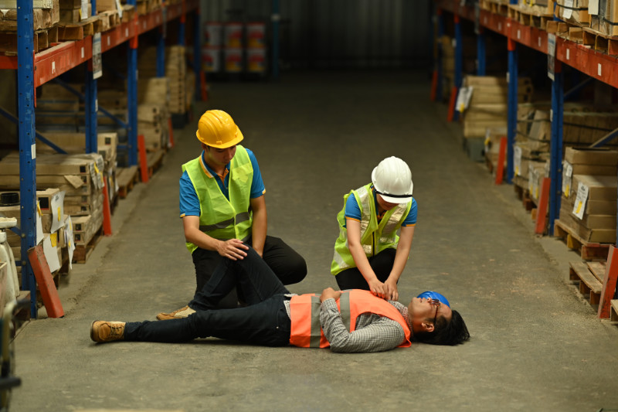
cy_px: 206
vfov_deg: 13.0
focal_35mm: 105
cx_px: 309
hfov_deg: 19.5
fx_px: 1802
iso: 500
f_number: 2.2
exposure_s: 1/400
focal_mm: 105
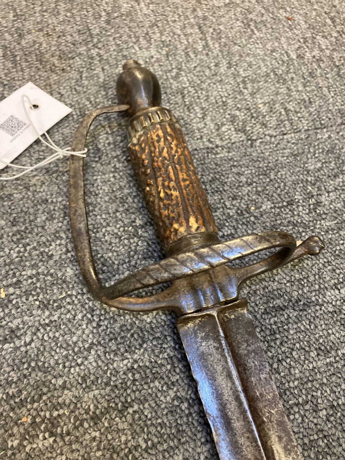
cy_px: 230
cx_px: 172
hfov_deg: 49.8
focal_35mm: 28
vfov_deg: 63.4
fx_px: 372
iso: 250
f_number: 1.8
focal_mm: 3.99
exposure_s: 1/33
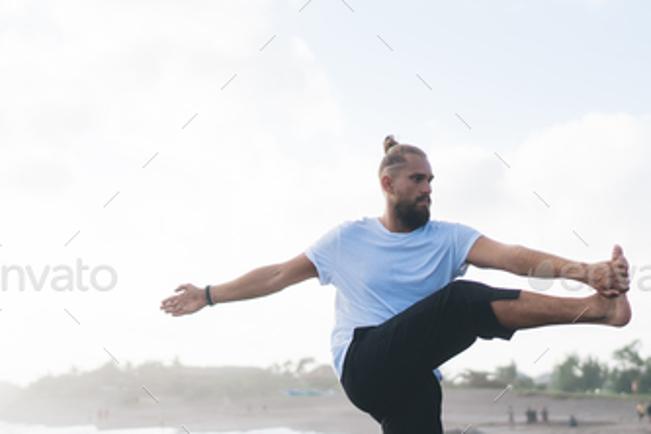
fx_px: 1121
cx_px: 317
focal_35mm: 62
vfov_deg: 21.5
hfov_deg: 32.4
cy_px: 368
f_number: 2
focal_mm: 35
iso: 100
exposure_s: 1/2500
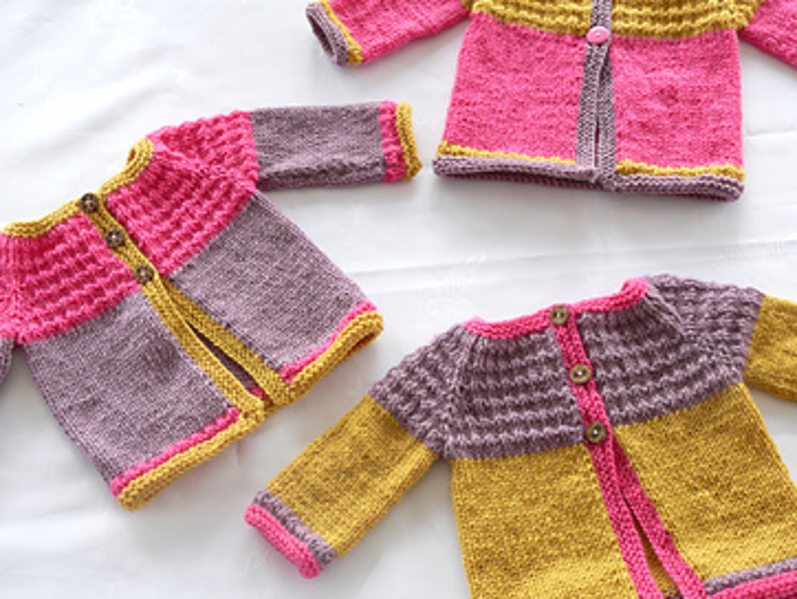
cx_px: 396
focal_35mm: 58
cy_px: 336
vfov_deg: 25.2
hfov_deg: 33.2
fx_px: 1336
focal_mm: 6.8
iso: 100
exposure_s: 1/20
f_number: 3.2
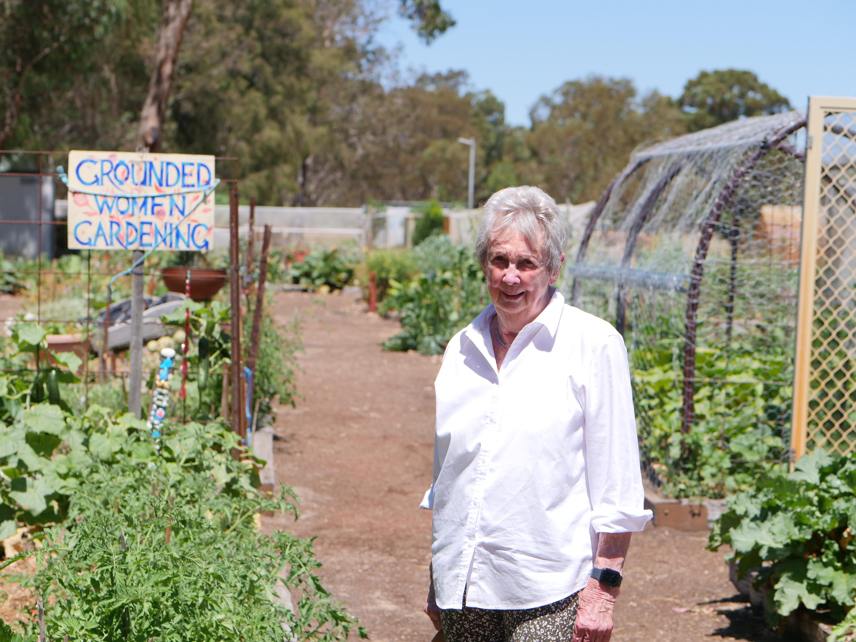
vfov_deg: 17.2
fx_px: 2127
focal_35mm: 86
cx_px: 428
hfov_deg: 22.8
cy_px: 321
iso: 200
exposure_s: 1/1600
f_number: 3.5
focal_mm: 43
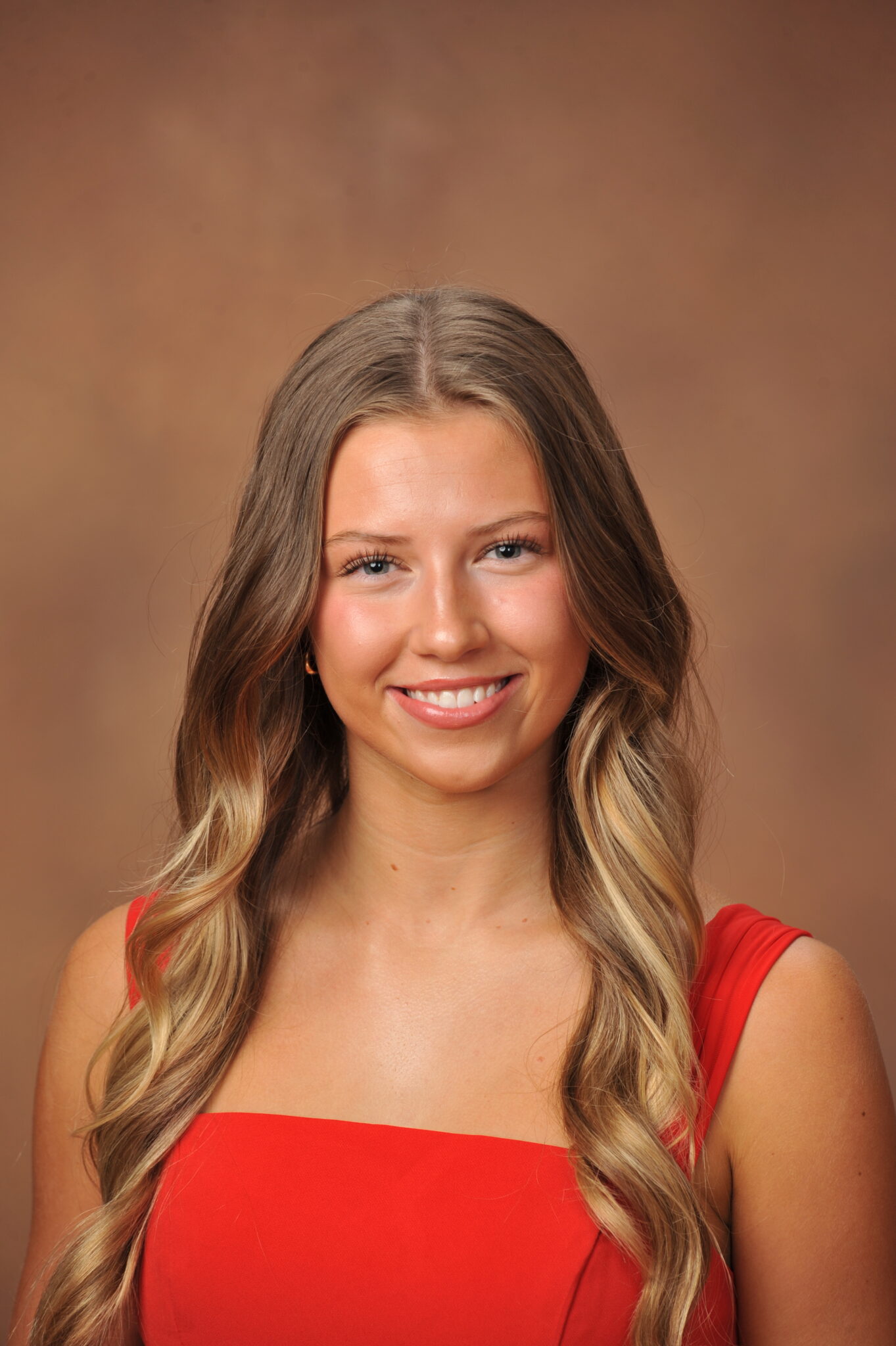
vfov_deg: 11.1
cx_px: 448
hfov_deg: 7.4
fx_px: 6914
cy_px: 673
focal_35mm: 185
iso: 200
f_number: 7.1
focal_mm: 185
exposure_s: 1/80
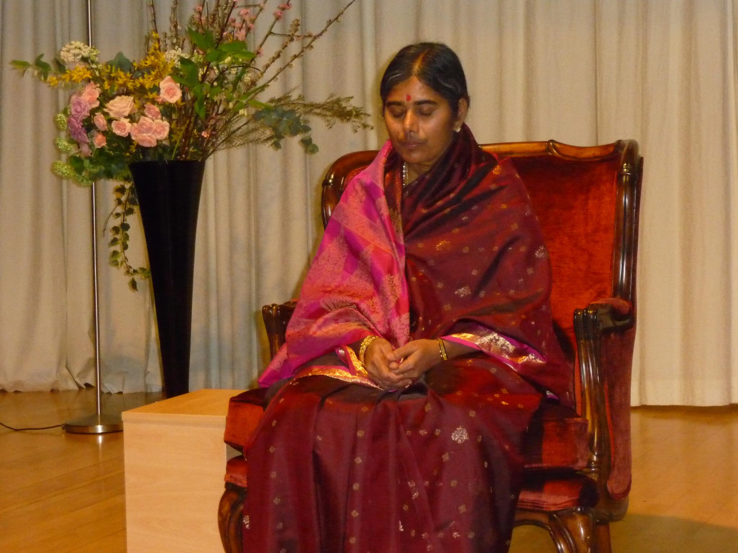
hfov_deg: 25.3
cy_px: 276
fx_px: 1642
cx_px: 369
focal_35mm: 77
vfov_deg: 19.1
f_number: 4.6
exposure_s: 1/40
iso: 800
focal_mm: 13.1
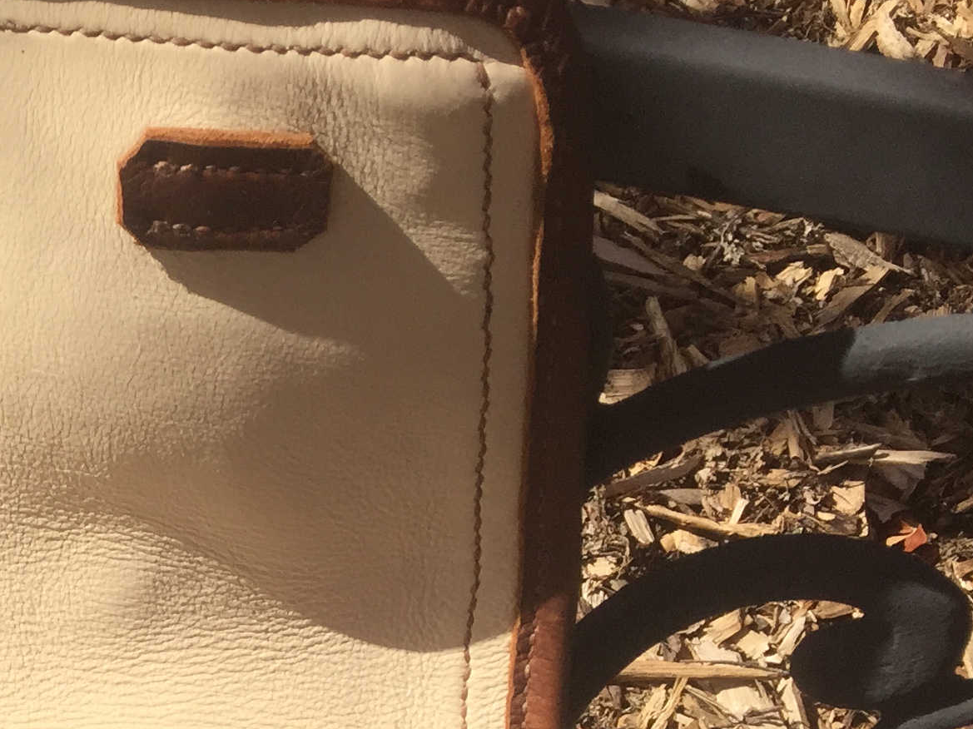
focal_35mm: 81
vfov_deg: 17.4
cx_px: -353
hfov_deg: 21.4
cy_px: 850
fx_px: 2276
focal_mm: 4.15
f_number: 2.2
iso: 32
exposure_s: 1/2198
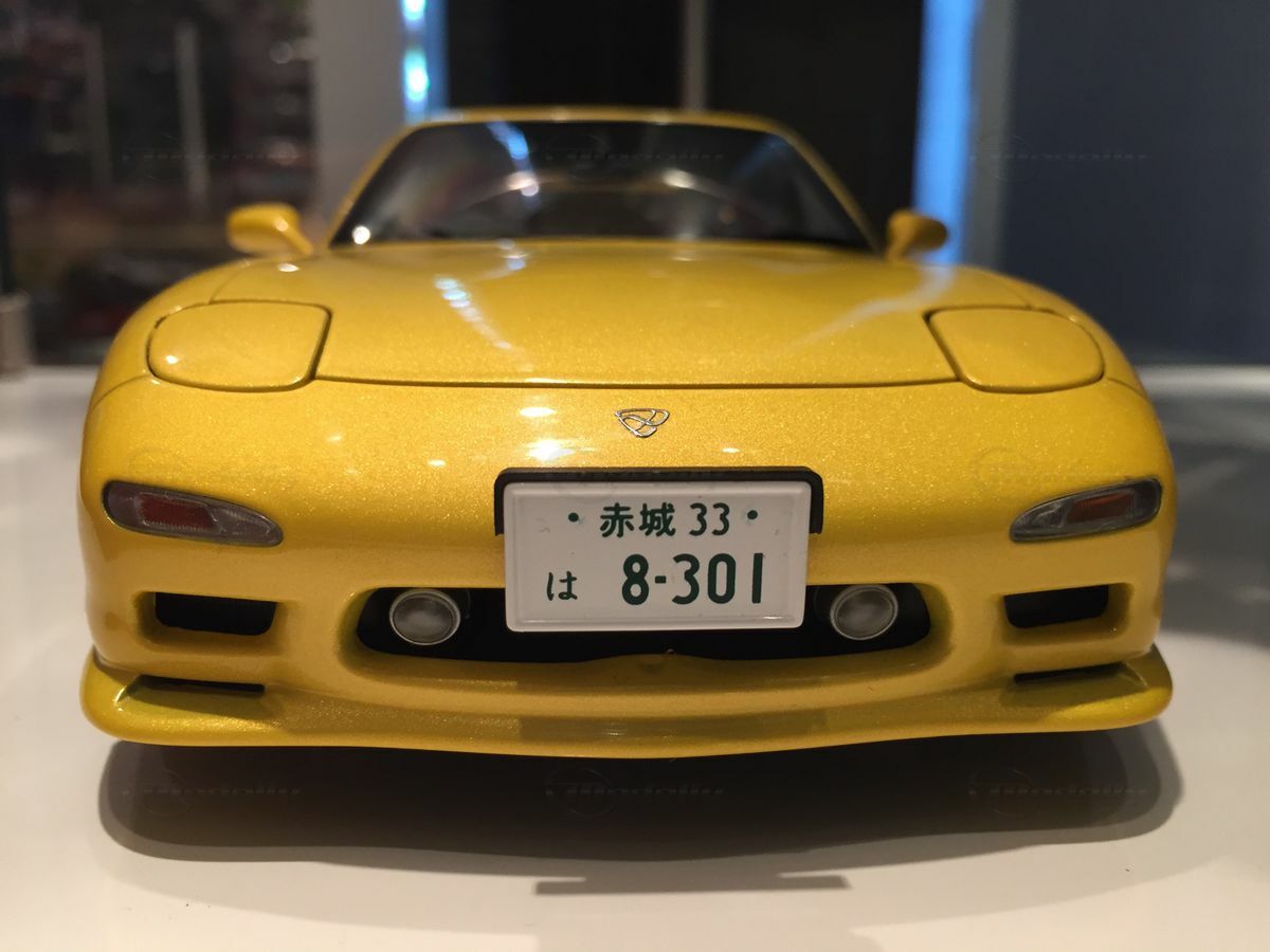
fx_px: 1064
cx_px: 635
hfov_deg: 61.7
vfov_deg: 48.2
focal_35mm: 29
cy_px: 476
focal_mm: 4.15
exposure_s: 1/33
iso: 50
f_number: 2.2
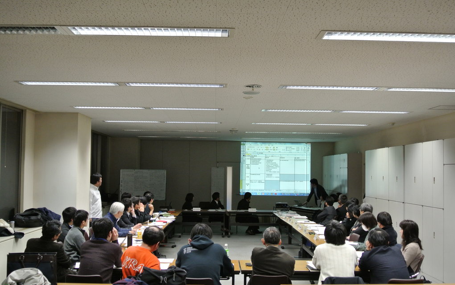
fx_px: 496
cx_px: 228
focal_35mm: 40
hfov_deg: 49.3
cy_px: 149
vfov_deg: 32.0
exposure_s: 1/30
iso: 450
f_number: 4
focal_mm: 14.5
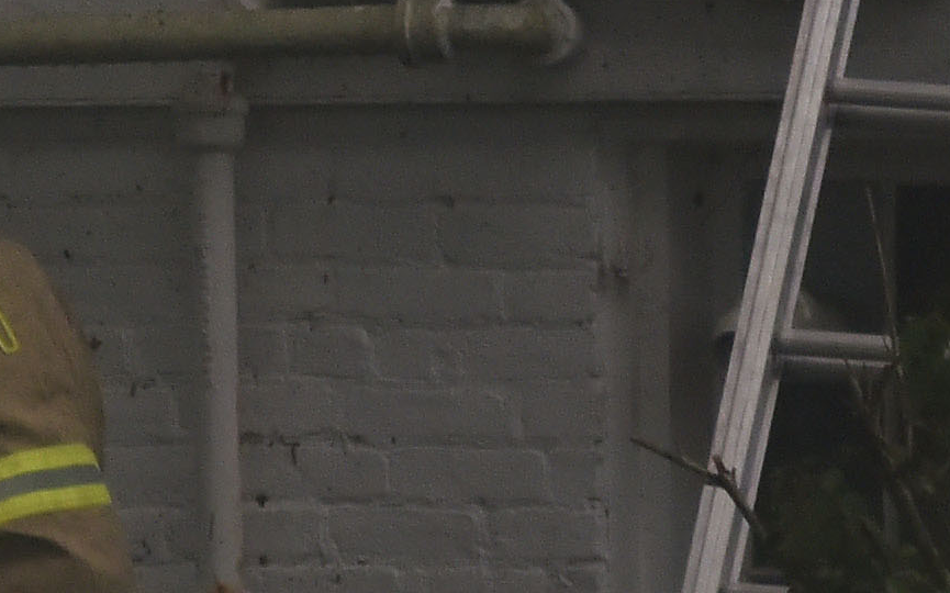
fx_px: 34889
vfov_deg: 1.0
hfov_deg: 1.6
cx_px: -778
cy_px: -769
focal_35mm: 1348
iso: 800
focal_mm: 190
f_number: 5.6
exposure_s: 1/250
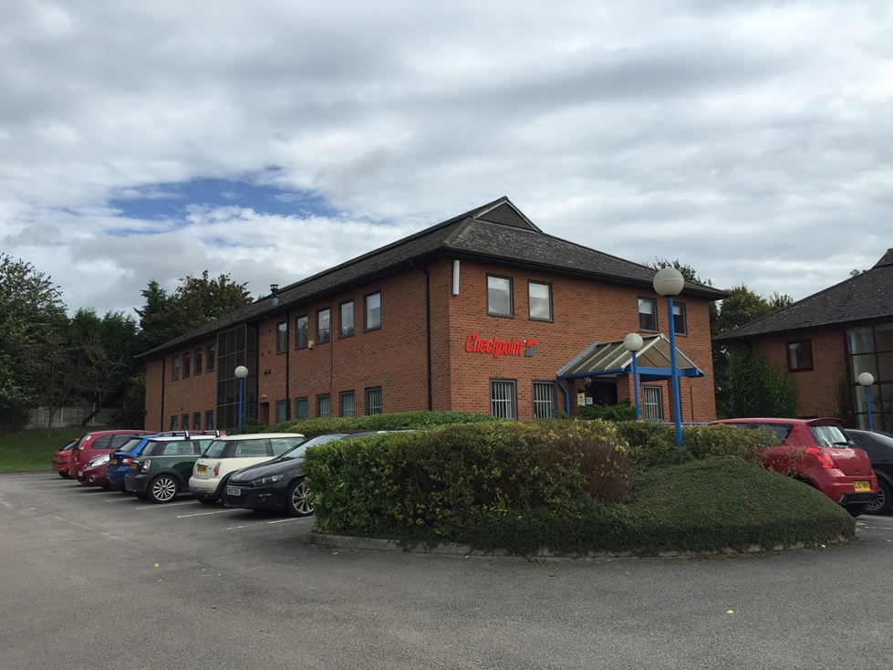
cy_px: 335
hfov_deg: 61.7
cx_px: 446
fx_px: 748
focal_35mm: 29
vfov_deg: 48.2
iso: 32
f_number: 2.2
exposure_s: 1/1276
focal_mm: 4.15
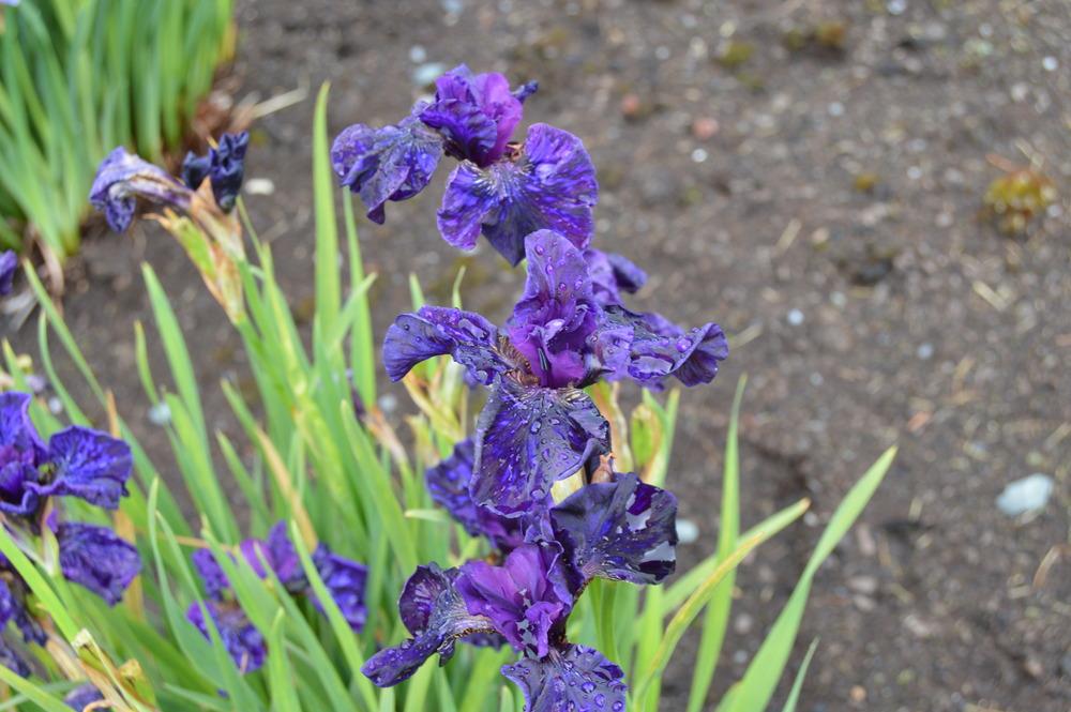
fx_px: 1783
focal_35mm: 60
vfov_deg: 22.6
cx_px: 536
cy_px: 356
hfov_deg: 33.4
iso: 400
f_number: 8
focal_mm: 40
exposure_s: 1/80
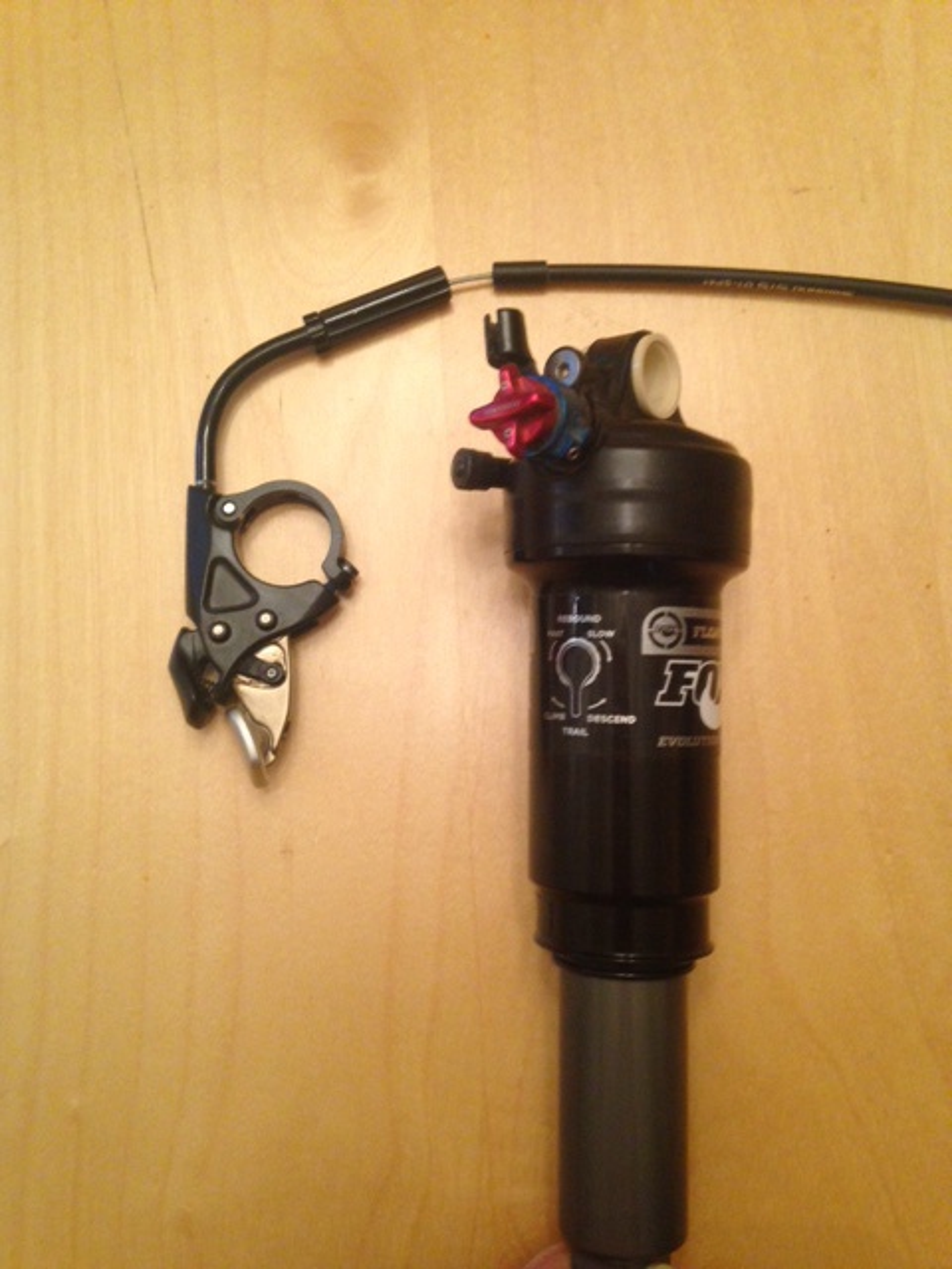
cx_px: 476
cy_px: 634
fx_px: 1210
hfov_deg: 42.9
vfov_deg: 55.4
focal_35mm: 33
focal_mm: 4.12
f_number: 2.4
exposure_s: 1/20
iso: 200
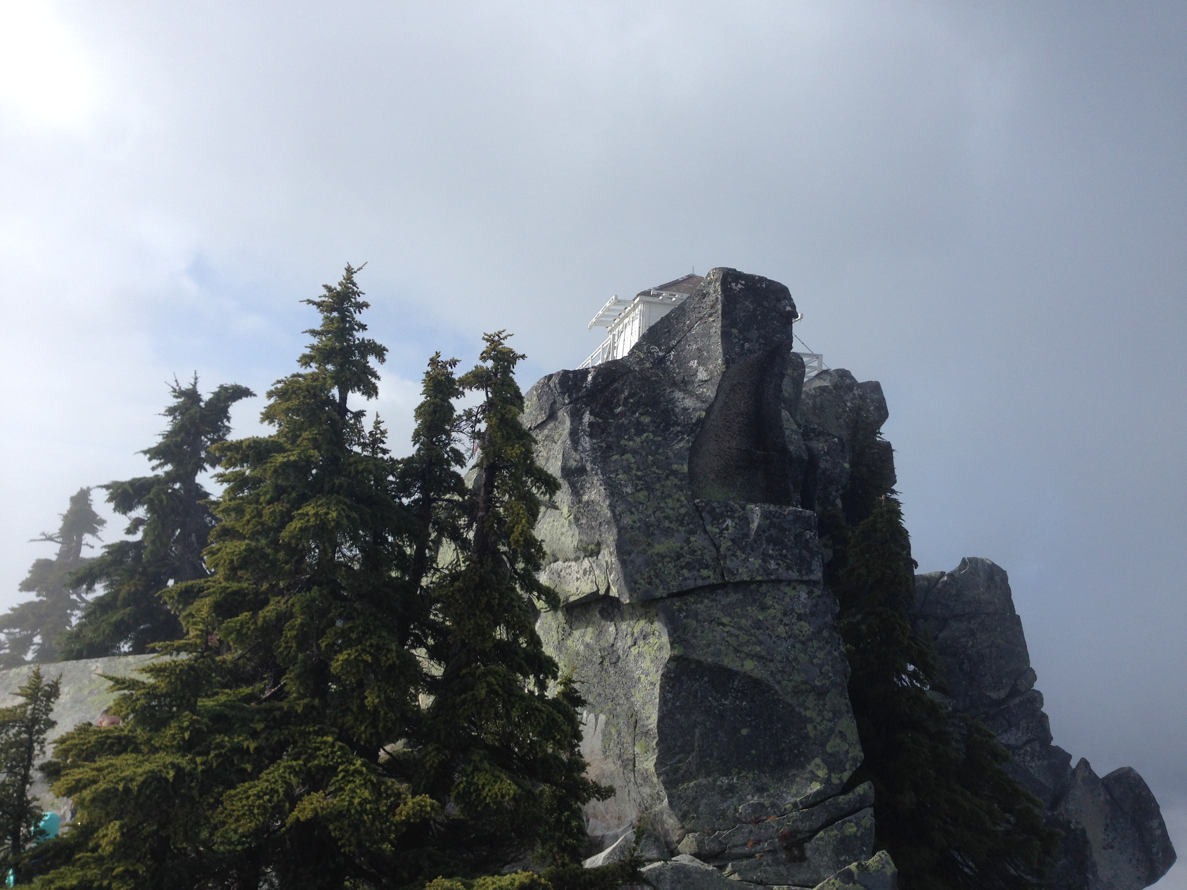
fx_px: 1132
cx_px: 594
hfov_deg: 55.4
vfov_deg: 42.9
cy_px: 445
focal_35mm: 33
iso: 50
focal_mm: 4.12
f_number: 2.4
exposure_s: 1/1748
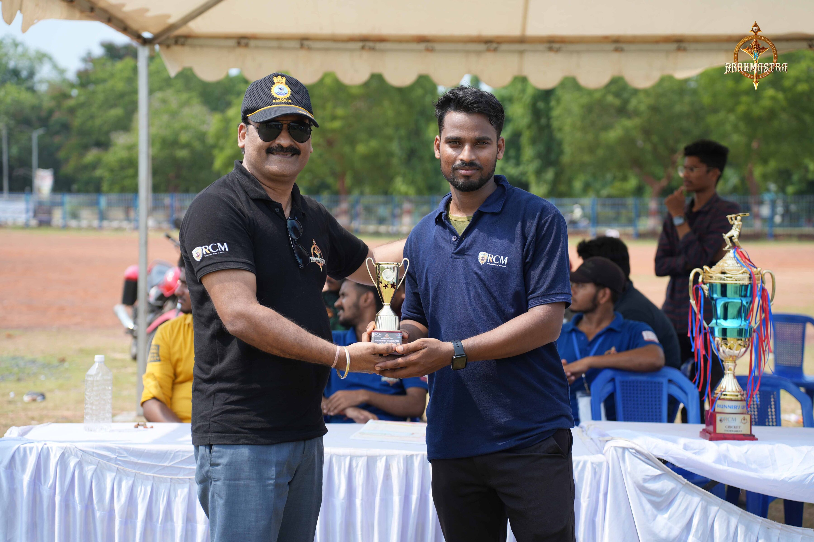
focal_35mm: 85
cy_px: 271
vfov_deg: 16.0
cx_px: 407
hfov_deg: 23.9
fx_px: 1921
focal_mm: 85
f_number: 1.8
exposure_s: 1/250
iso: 640
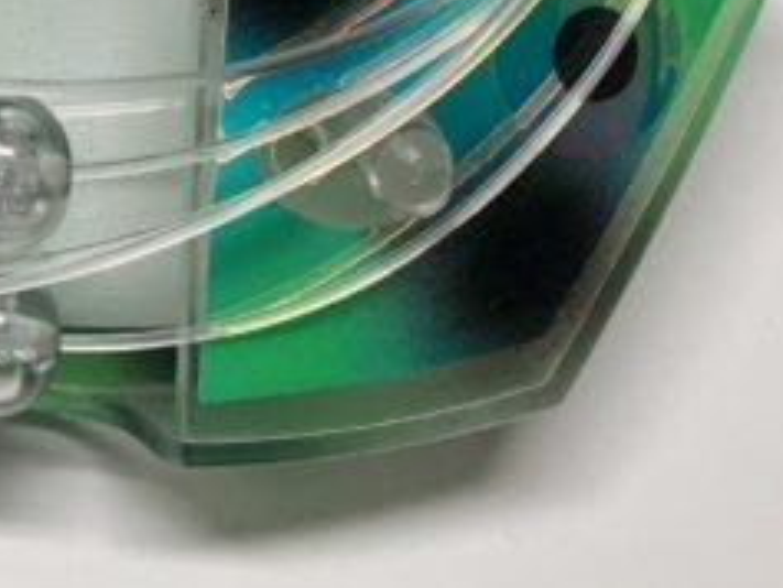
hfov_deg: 15.3
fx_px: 2738
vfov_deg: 11.3
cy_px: -529
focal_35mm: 121
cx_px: -304
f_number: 1.8
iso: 50
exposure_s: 1/120
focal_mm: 3.99
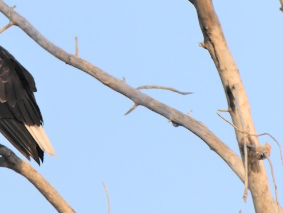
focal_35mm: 1177
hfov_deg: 1.7
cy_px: 112
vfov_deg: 1.3
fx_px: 9627
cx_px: 54
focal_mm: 108
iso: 100
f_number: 4
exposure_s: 1/500
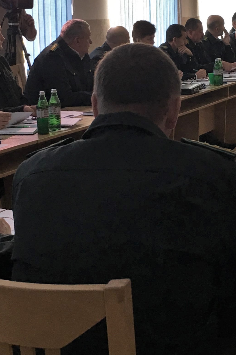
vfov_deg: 31.9
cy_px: 97
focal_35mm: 62
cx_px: 212
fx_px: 609
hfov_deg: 21.4
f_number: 2.2
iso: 32
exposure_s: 1/17
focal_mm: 4.15
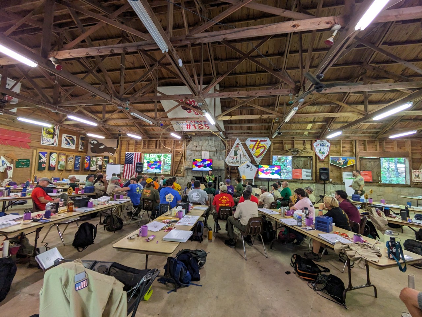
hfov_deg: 102.0
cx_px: 211
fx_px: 171
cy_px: 158
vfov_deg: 85.7
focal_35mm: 14
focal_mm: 1.83
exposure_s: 1/24
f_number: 2.2
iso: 203
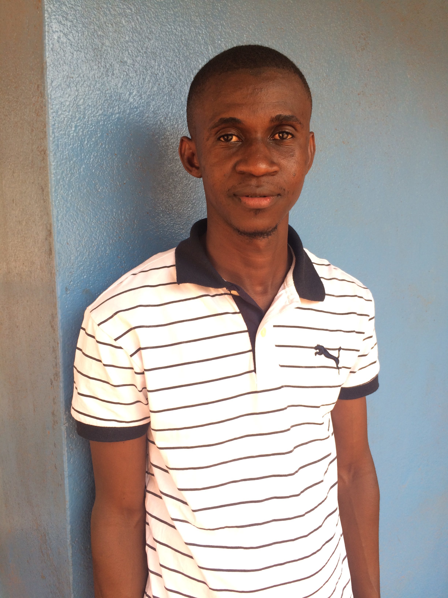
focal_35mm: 29
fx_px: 500
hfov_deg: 48.2
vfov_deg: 61.7
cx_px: 224
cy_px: 299
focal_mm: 4.15
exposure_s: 1/50
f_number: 2.2
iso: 40
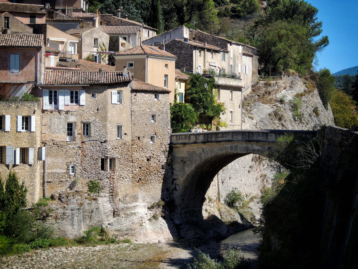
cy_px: 134
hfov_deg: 18.7
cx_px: 179
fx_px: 1086
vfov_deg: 14.1
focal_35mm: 105
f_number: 4.2
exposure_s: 1/800
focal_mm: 18.7
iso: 100
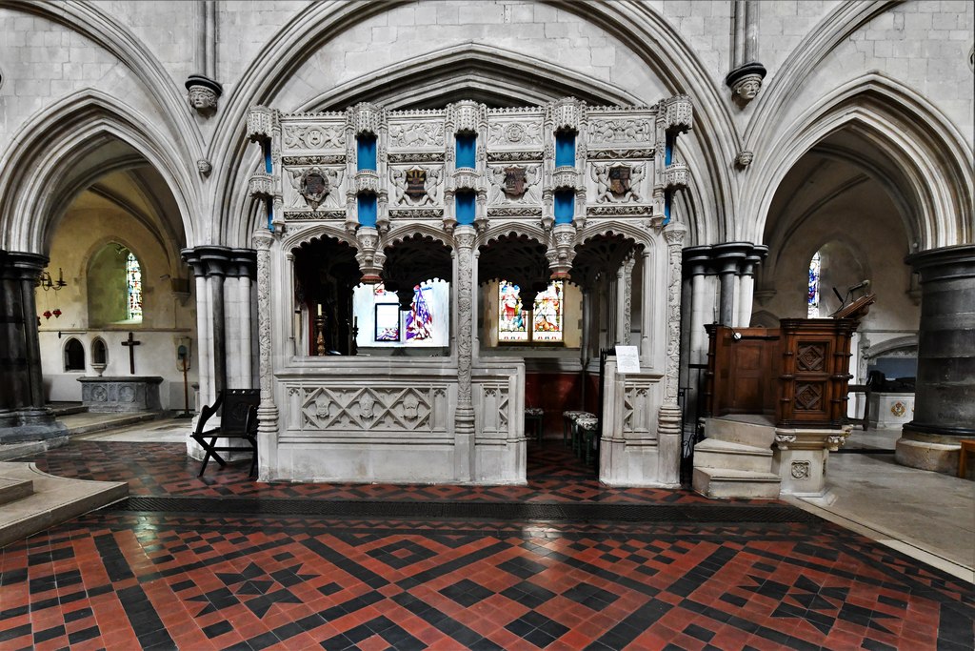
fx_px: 379
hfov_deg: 104.2
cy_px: 326
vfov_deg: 81.2
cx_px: 488
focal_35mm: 14
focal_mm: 14
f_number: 8
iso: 3200
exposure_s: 1/60
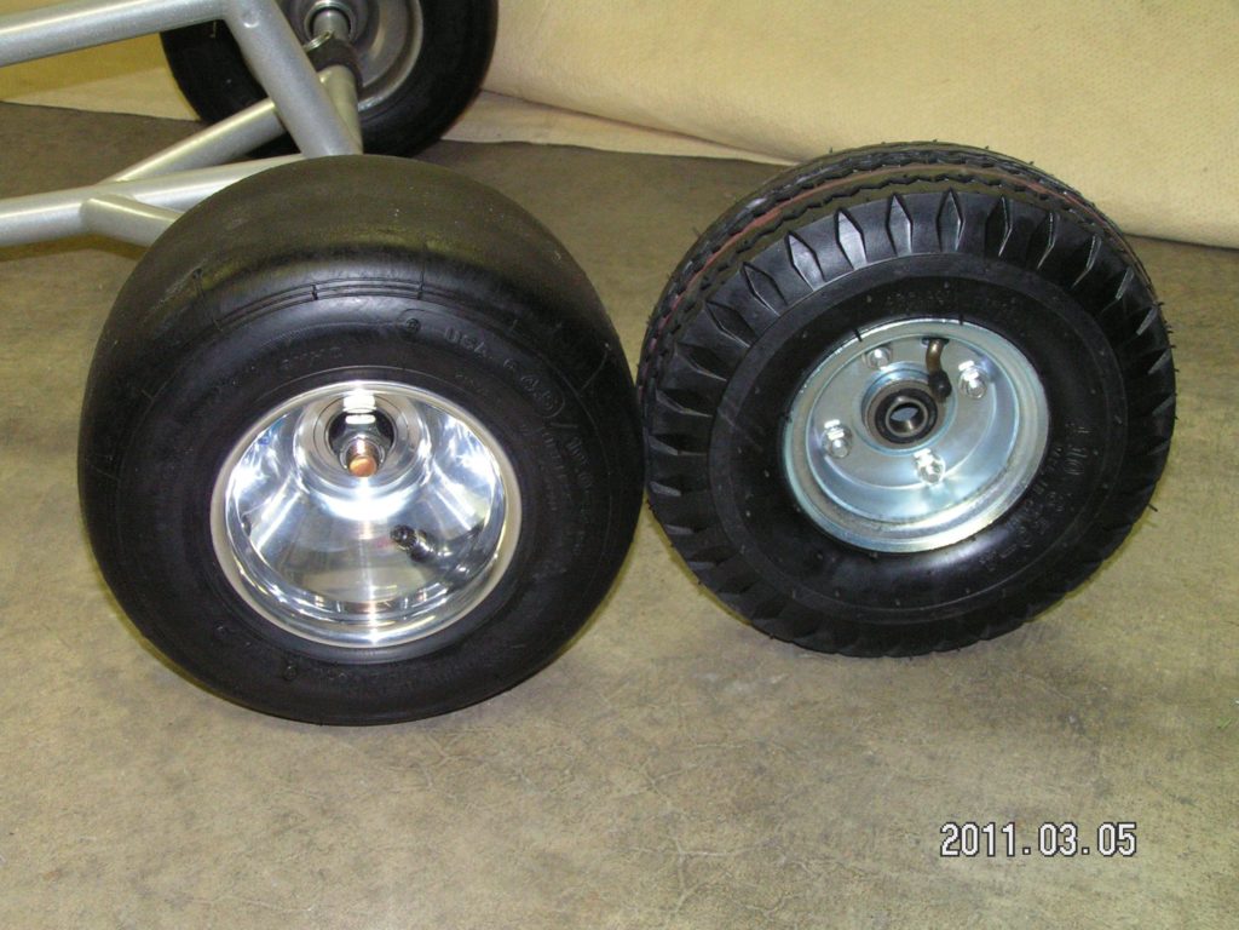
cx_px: 620
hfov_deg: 35.5
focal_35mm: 54
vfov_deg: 27.0
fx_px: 1933
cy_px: 465
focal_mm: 9
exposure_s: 1/60
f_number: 3.2
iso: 200
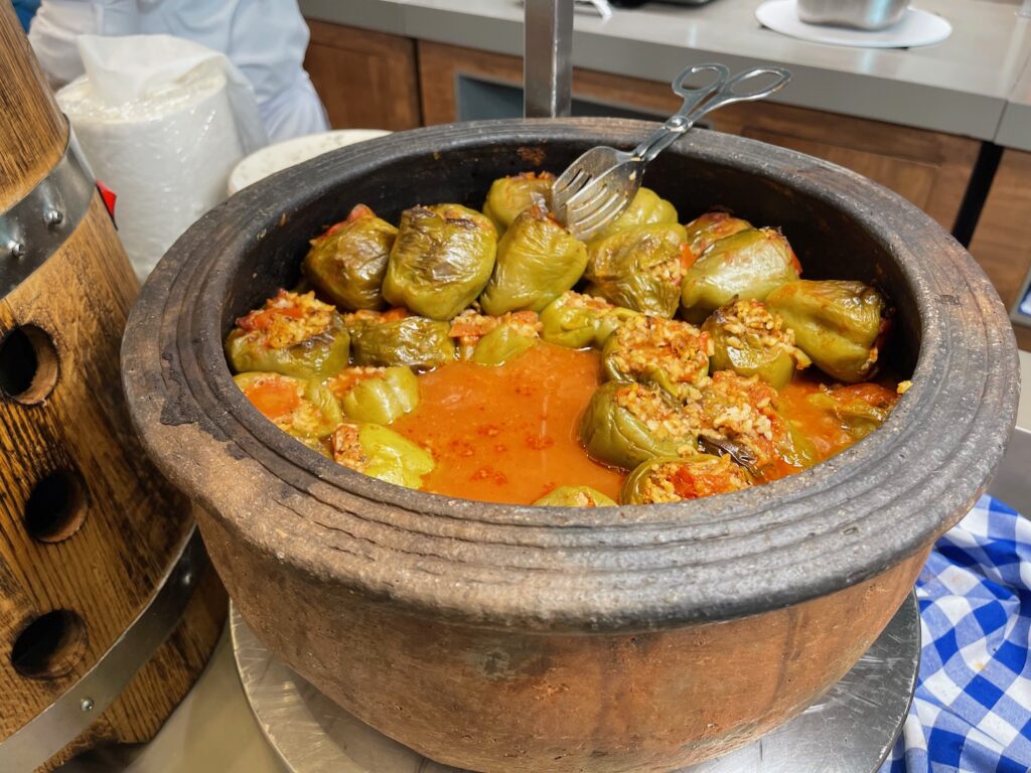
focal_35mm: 26
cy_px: 386
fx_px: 774
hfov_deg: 67.3
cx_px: 516
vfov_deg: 53.1
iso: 125
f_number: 1.6
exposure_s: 1/100
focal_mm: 5.1
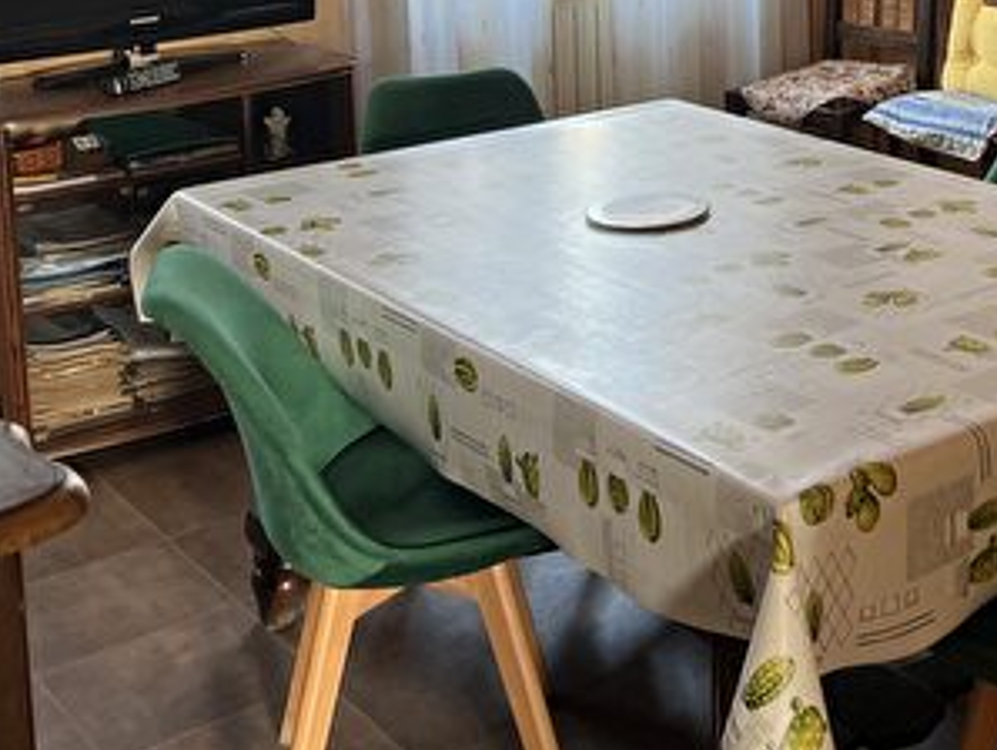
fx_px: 1758
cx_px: 846
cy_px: -119
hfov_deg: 30.6
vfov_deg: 22.4
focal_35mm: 61
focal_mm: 5.7
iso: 100
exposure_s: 1/100
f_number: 1.5
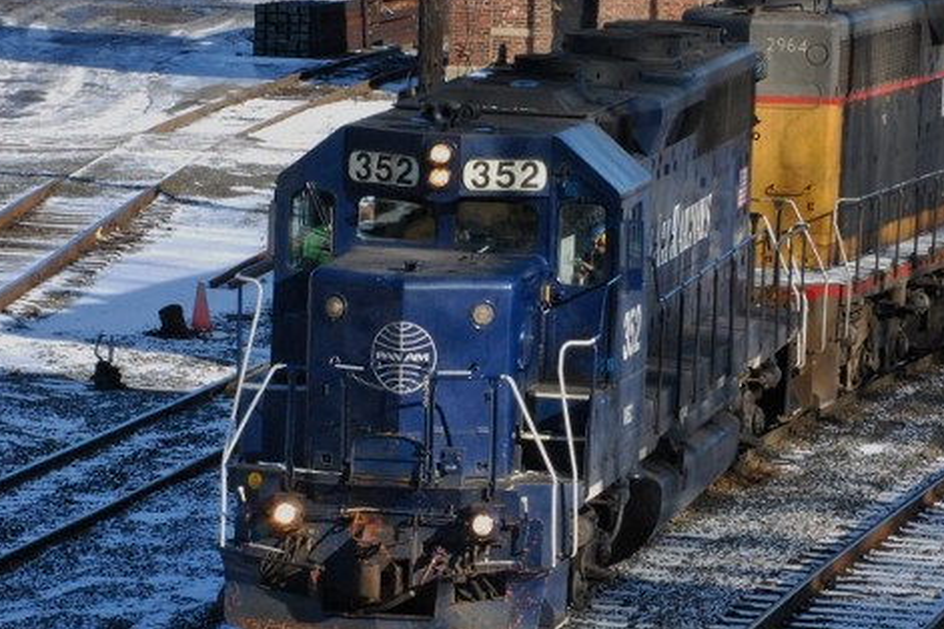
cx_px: 673
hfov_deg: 8.1
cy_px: 252
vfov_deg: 5.4
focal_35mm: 255
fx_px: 6686
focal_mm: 100
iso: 800
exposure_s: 1/160
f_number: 22
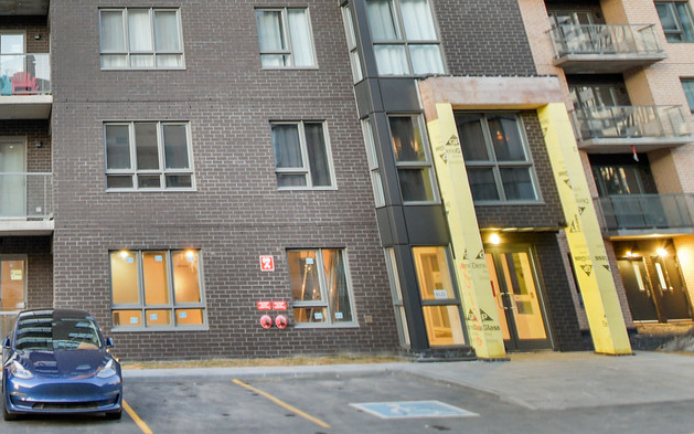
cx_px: 43
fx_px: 794
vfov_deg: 26.1
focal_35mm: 42
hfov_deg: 42.4
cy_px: -127
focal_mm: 10
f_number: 4.5
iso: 250
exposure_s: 1/8
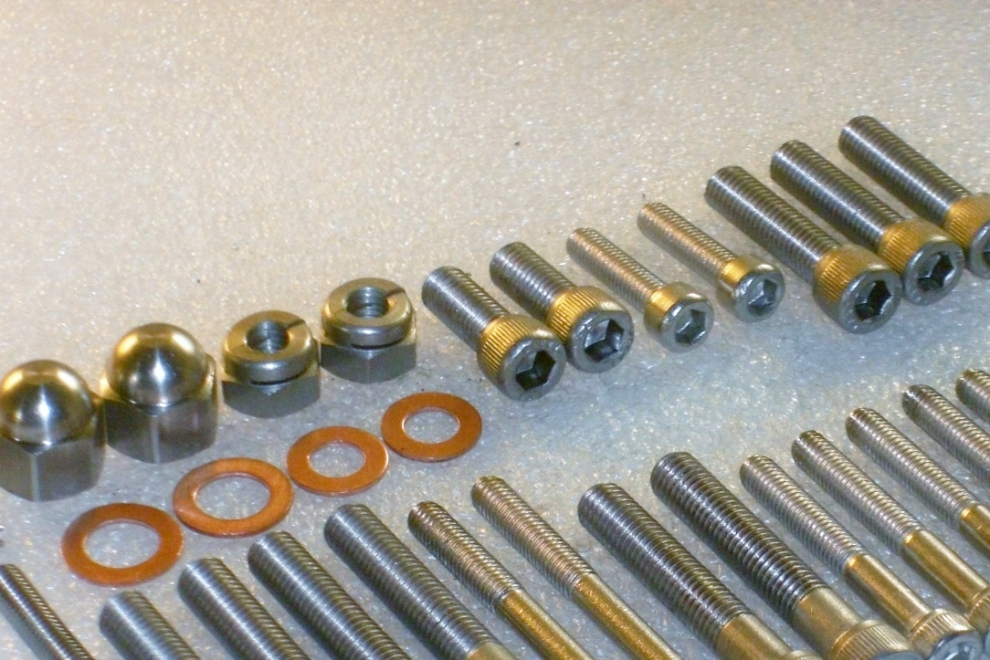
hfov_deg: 11.7
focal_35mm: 175
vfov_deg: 7.8
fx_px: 4813
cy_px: 519
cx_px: 606
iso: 400
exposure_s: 1/30
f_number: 5.1
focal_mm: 23.7
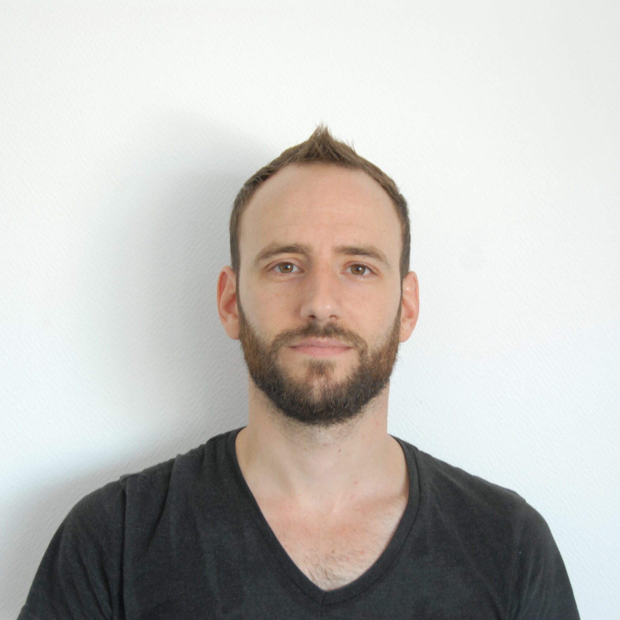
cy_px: 310
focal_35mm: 65
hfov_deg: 26.5
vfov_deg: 26.5
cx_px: 333
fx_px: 1317
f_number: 4.2
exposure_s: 1/30
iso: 400
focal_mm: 34
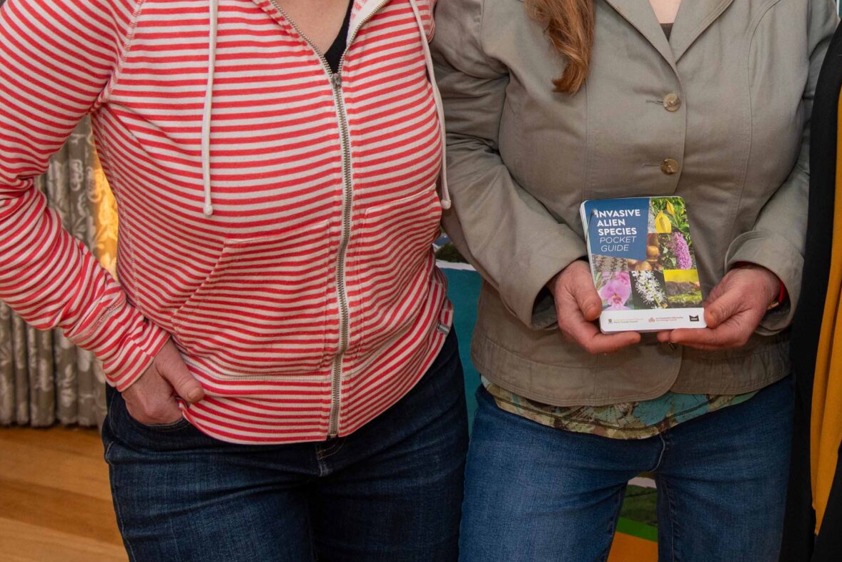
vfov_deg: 20.8
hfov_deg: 31.1
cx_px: 663
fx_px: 1474
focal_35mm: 63
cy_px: -20
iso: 1250
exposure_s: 1/100
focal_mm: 29
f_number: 5
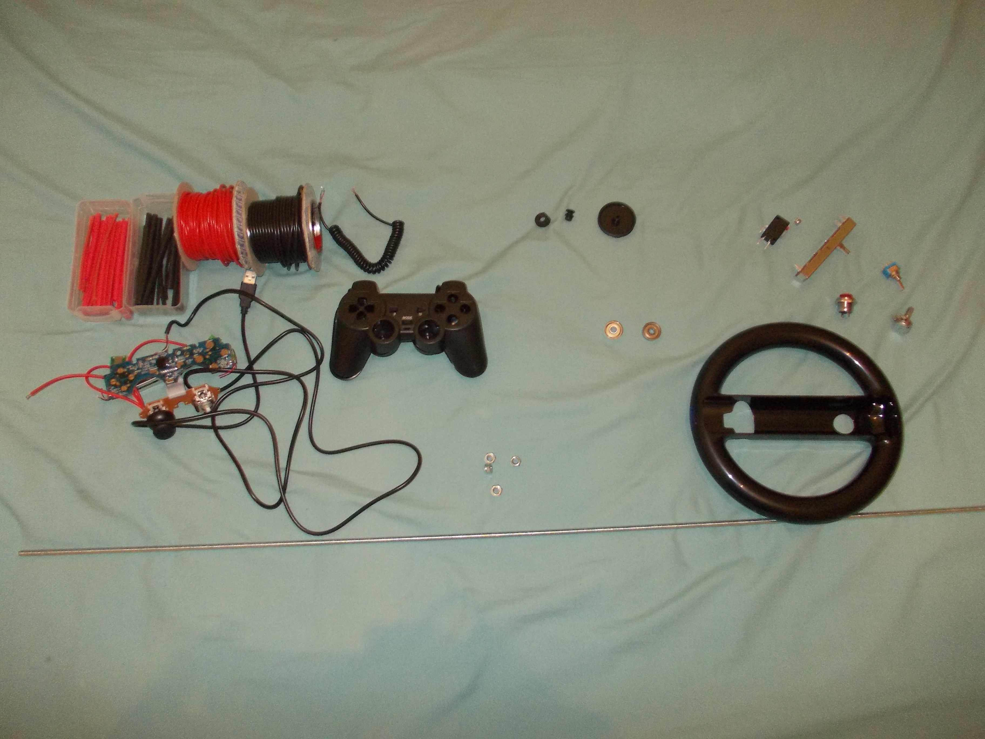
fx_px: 797
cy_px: 370
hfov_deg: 63.4
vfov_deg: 49.7
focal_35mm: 28
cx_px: 492
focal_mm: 4
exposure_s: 1/25
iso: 200
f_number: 2.7
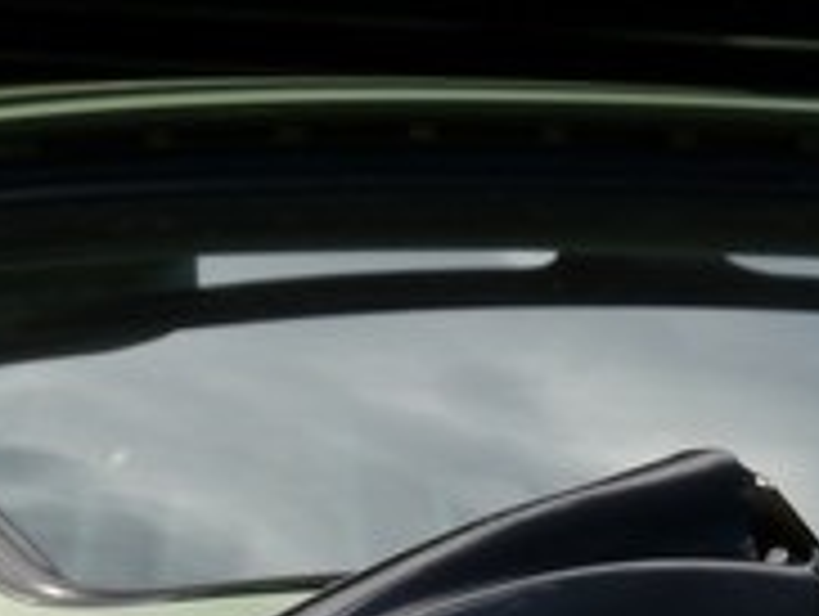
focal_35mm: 393
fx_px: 9310
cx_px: 194
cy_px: 1605
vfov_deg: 3.7
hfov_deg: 5.0
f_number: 9
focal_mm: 35
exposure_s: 1/250
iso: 160
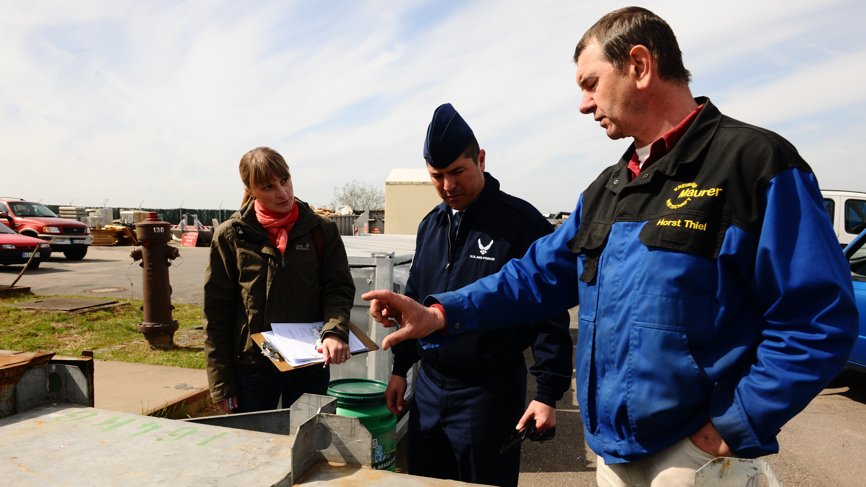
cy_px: 277
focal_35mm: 26
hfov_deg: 71.9
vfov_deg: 44.3
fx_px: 597
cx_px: 436
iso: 125
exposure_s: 1/125
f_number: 11
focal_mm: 24
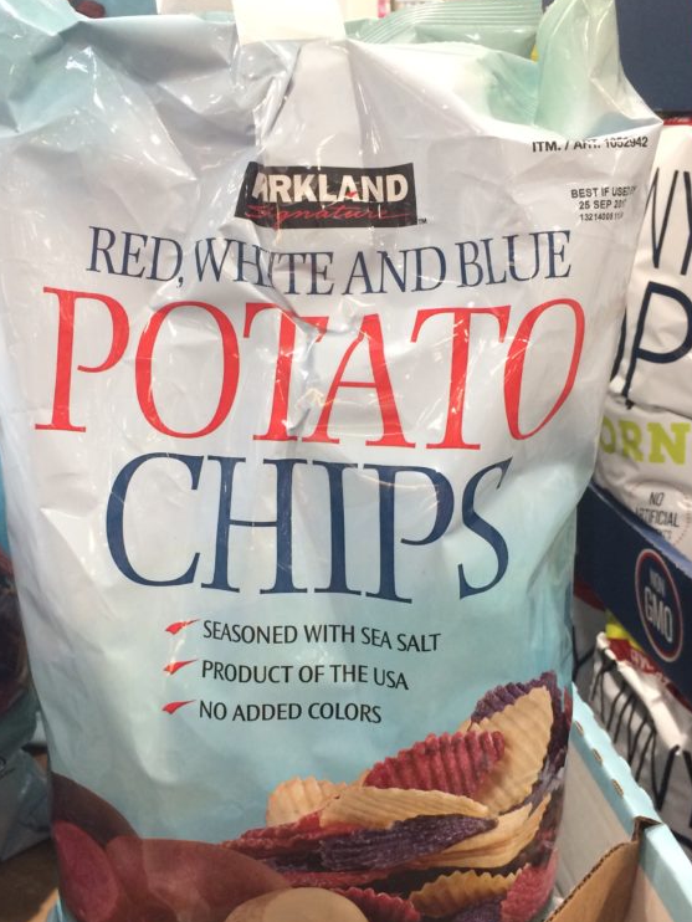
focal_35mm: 40
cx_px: 326
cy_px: 522
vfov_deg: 46.7
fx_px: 1066
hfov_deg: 36.0
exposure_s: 1/30
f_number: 2.2
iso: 80
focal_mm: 4.15
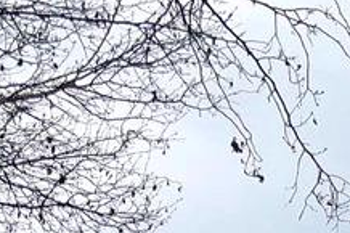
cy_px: 731
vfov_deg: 6.8
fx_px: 1739
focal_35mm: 179
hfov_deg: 10.6
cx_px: 674
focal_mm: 5.7
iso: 50
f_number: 1.5
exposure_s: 1/567
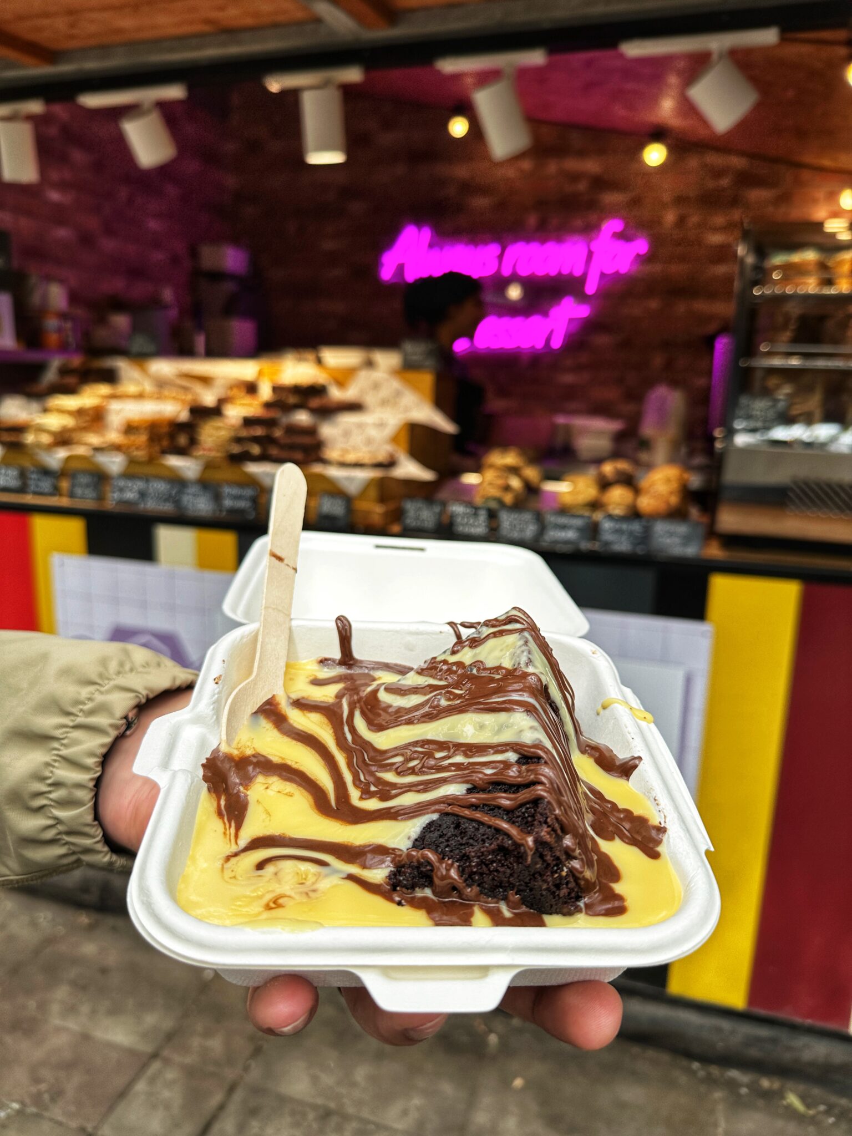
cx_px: 426
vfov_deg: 71.6
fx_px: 788
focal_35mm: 24
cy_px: 568
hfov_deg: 56.8
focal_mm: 6.86
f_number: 1.78
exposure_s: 1/1119
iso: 80
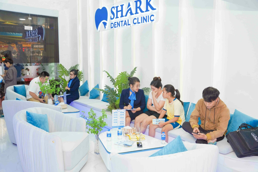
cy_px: 86
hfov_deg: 58.0
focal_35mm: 32
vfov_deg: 40.5
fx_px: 233
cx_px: 129
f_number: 4
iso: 250
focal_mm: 32.5
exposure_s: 1/100
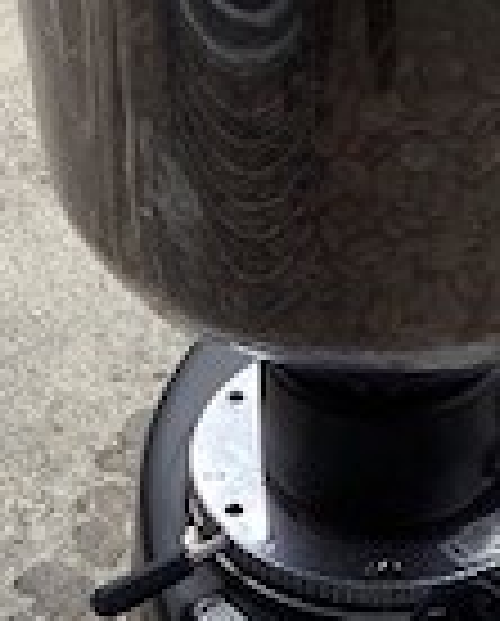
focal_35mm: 140
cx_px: 360
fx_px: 2581
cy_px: 860
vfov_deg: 13.2
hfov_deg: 11.0
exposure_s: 1/1181
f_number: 2.4
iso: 25
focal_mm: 3.3
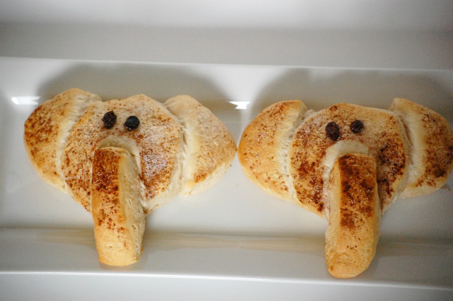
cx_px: 226
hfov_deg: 18.2
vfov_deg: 12.2
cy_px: 150
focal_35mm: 112
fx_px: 1414
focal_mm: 75
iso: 1600
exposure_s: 1/25
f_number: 4.2
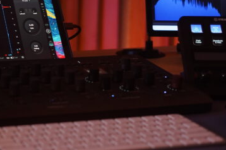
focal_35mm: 137
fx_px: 859
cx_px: -37
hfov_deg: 14.6
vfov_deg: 9.8
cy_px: -48
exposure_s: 1/160
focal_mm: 50
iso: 1600
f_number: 3.2
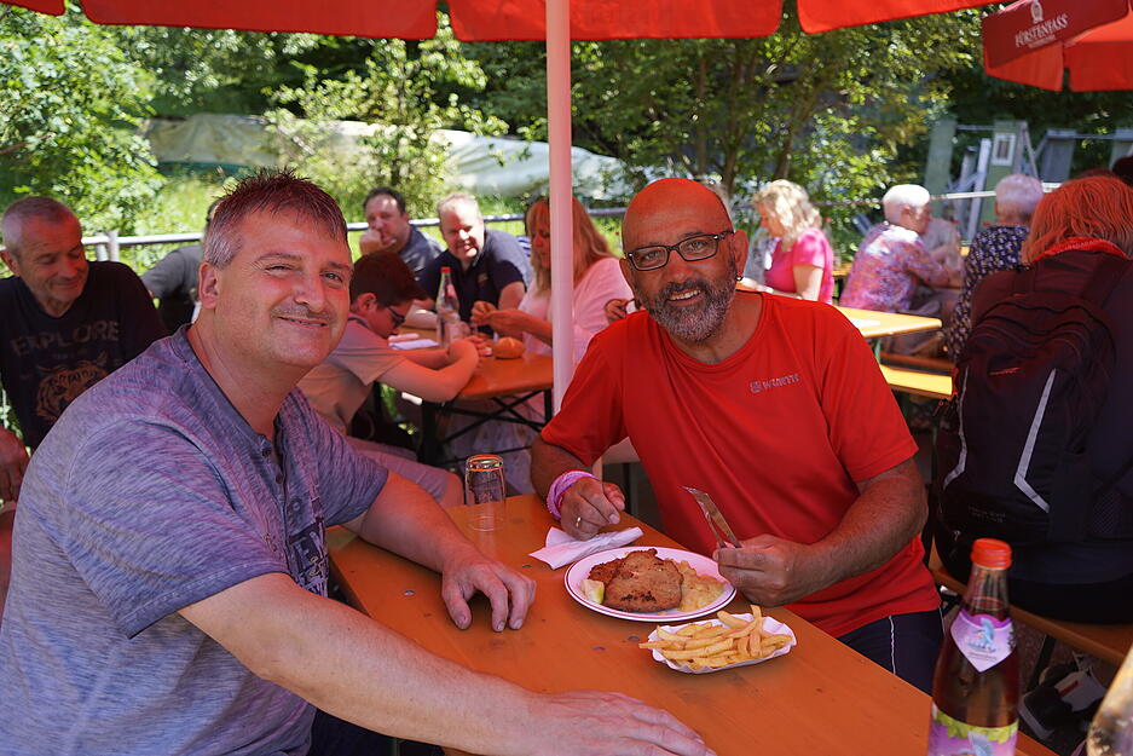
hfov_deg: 65.5
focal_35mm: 28
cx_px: 566
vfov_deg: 46.4
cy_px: 378
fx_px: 881
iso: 100
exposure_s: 1/200
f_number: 4
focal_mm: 28
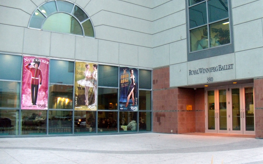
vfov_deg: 32.8
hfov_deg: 50.4
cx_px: 132
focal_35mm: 39
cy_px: 77
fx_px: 280
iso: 400
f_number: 3.6
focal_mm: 6.4
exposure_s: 1/30
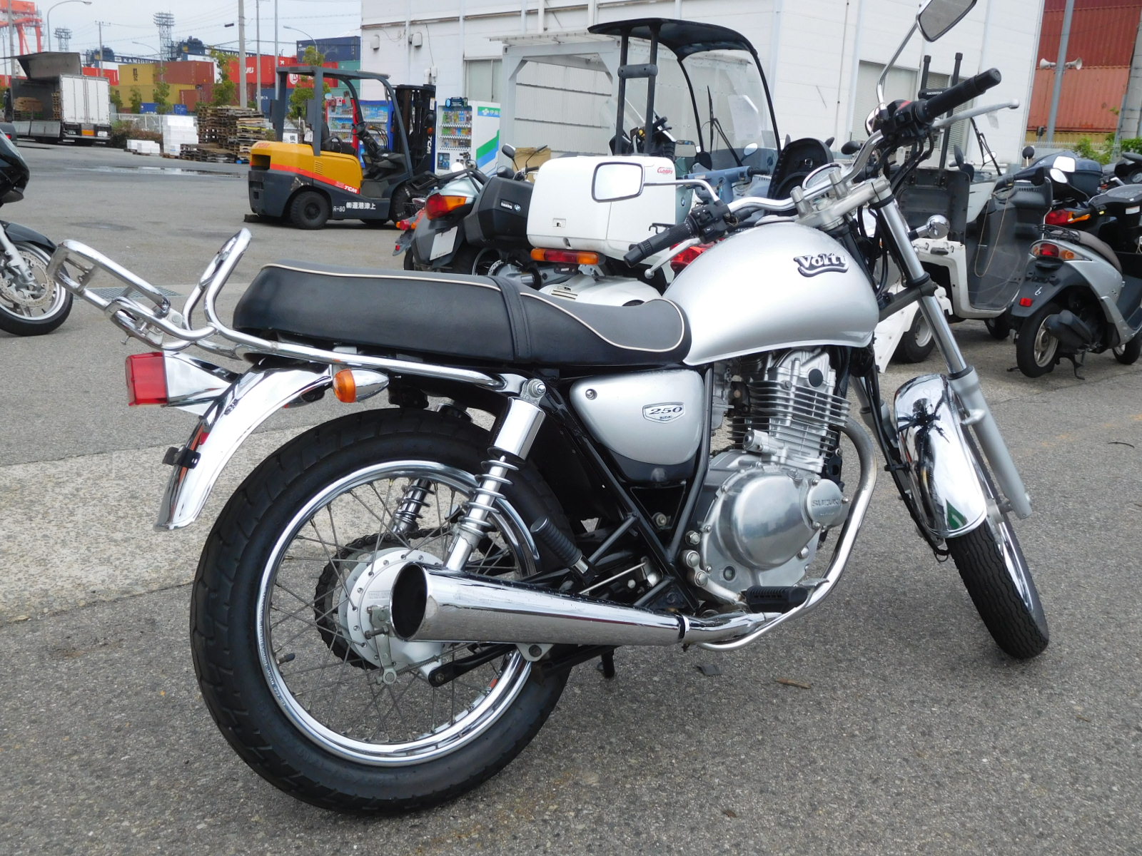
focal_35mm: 32
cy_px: 428
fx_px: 1056
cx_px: 571
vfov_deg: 44.2
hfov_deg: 56.8
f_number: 3.6
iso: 125
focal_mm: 5.7
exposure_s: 1/1000
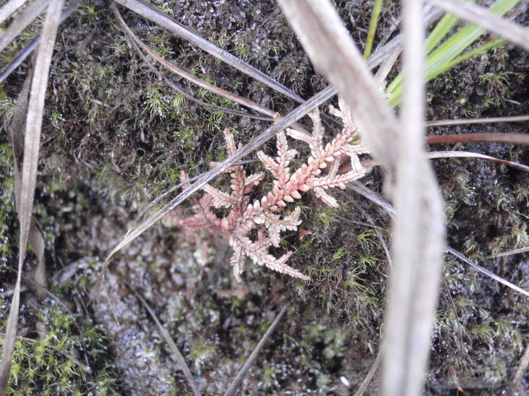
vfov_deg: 36.0
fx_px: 611
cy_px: 198
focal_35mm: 40
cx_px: 264
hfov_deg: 46.8
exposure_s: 1/125
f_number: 3.9
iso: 1600
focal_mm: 7.25
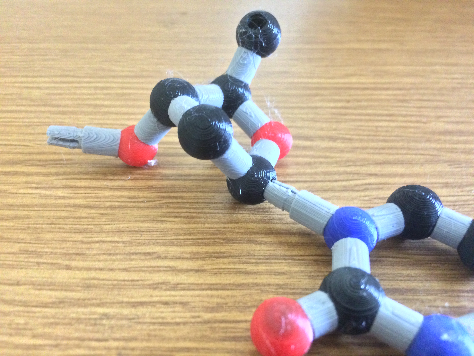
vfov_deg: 48.2
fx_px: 397
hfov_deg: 61.7
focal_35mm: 29
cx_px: 237
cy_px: 178
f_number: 2.2
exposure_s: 1/15
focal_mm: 4.15
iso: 500
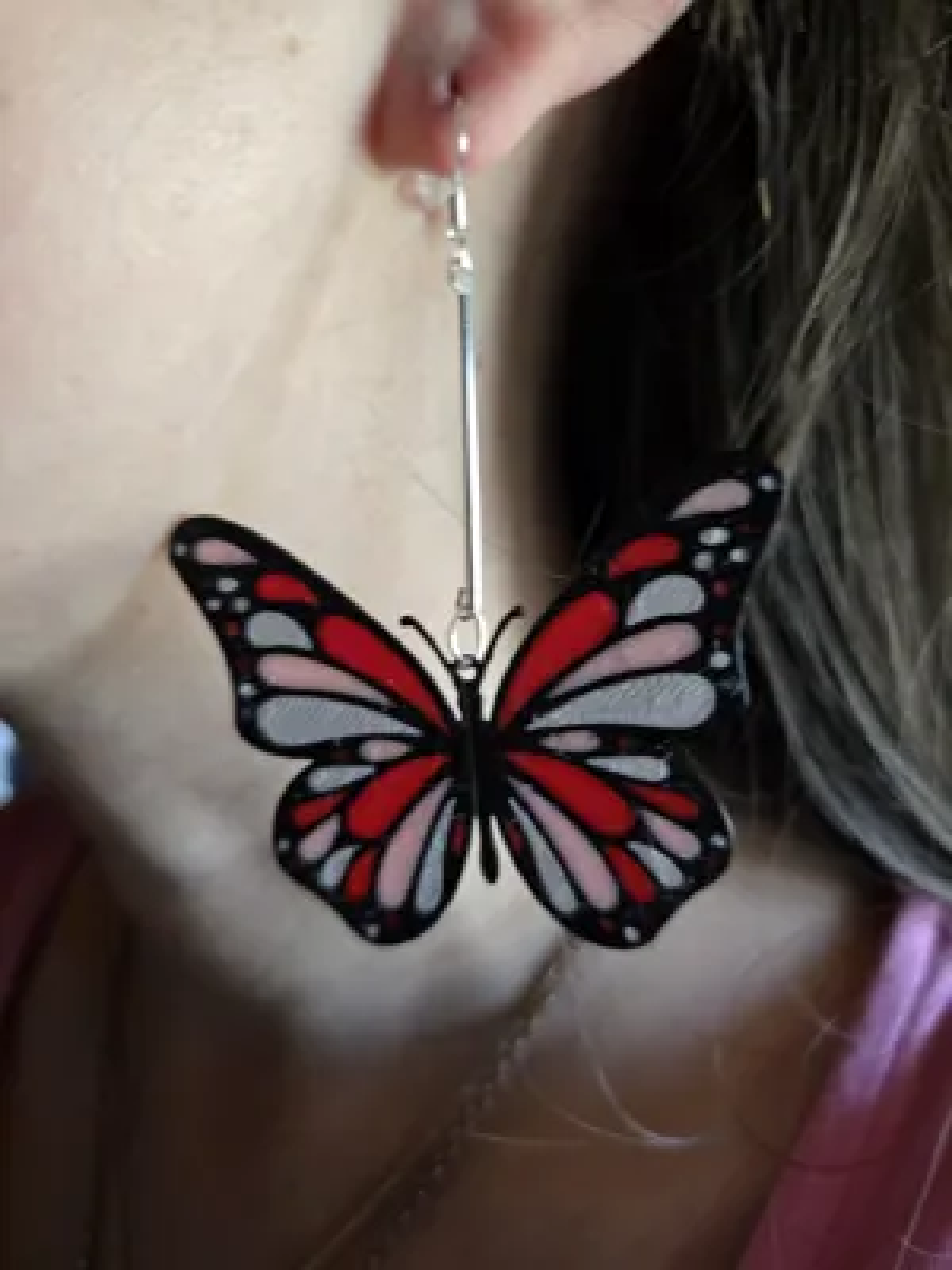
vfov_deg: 73.9
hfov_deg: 58.9
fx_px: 843
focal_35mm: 23
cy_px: 635
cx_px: 476
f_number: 1.7
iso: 400
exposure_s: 1/35
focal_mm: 6.3
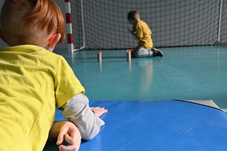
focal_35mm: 44
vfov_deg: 30.5
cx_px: 114
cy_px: 76
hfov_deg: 44.5
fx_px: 277
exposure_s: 1/8000
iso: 5600
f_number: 8
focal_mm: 44
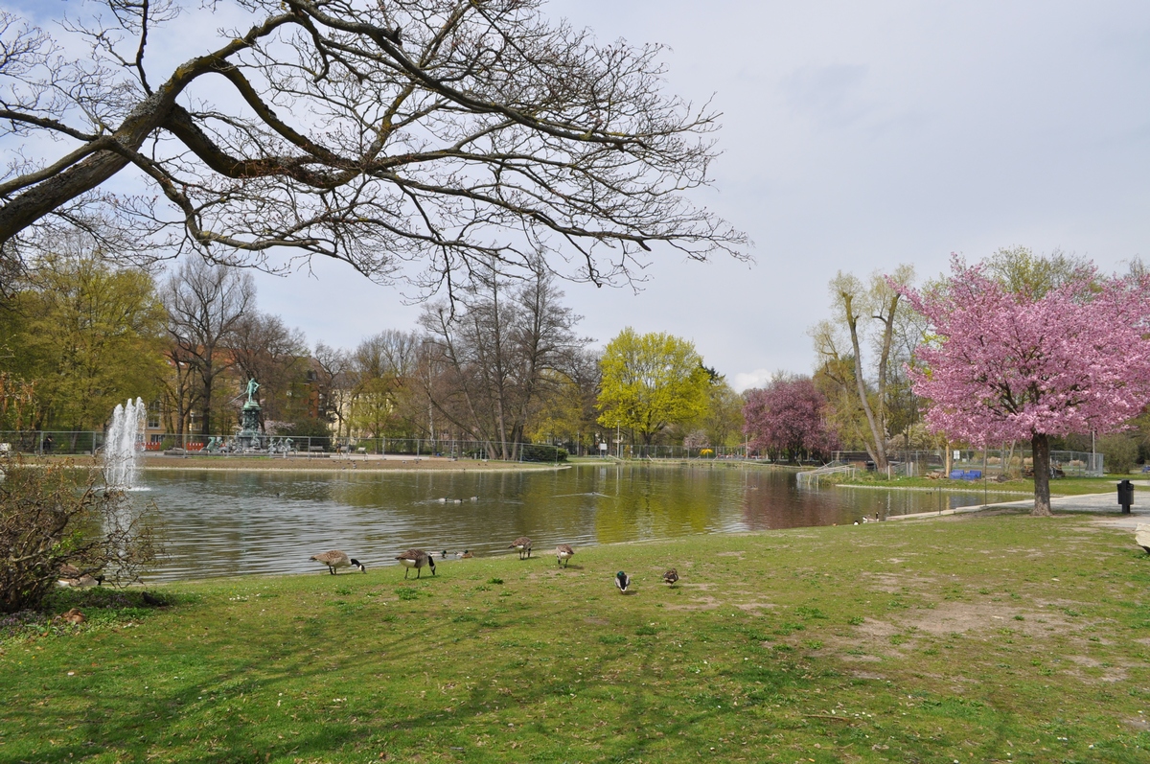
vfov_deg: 47.8
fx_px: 861
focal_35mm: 27
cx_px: 575
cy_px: 382
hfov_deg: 67.4
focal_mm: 18
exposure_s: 1/400
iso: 200
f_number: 9
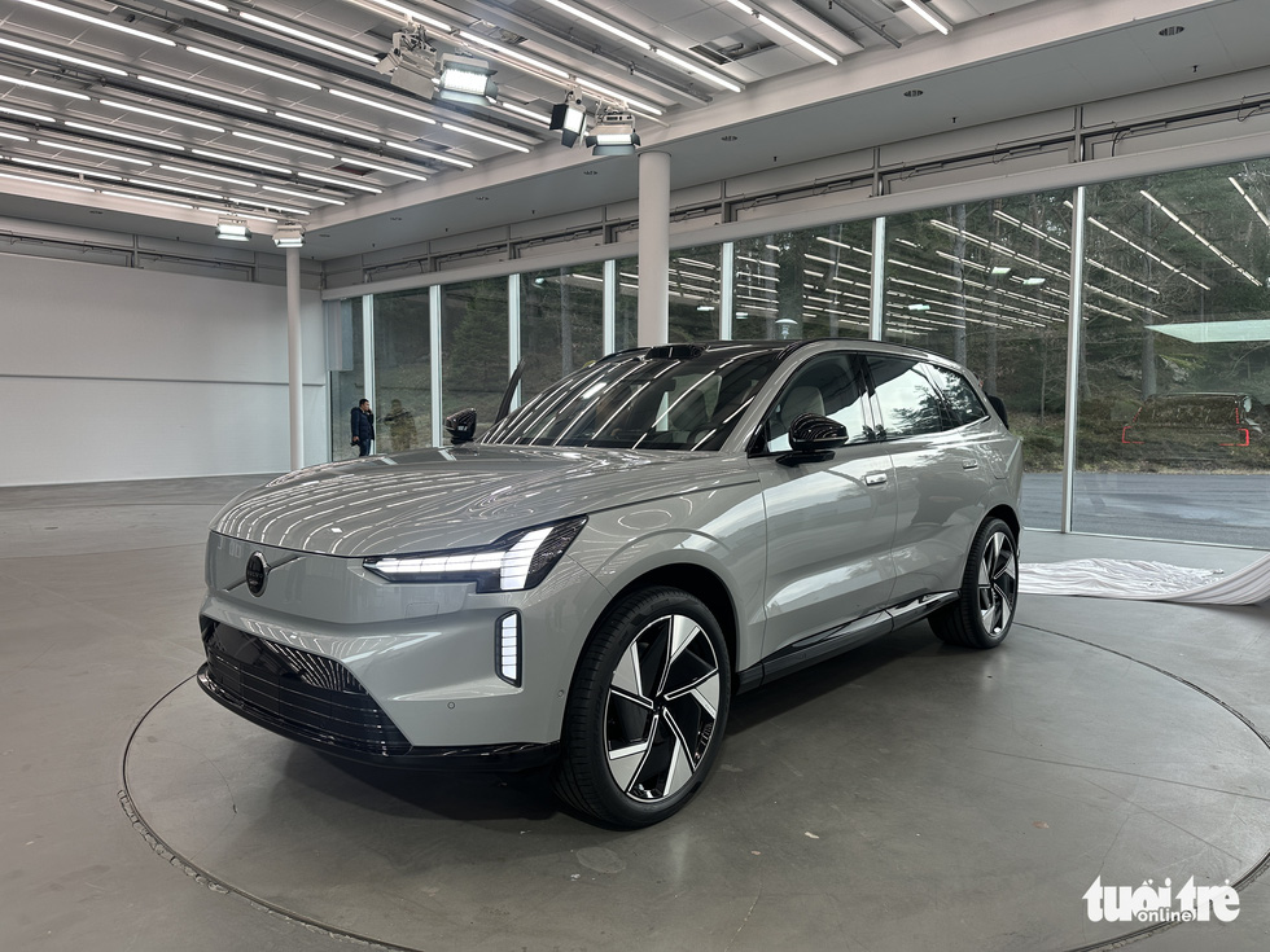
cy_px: 476
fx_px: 881
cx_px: 635
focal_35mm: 24
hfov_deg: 71.6
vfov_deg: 56.8
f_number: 1.78
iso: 80
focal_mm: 6.86
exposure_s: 1/210
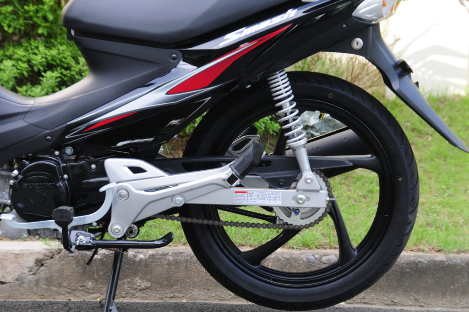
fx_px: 1561
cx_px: 234
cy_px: 156
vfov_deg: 11.4
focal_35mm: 120
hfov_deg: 17.1
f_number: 7.1
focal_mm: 80
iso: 400
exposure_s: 1/125
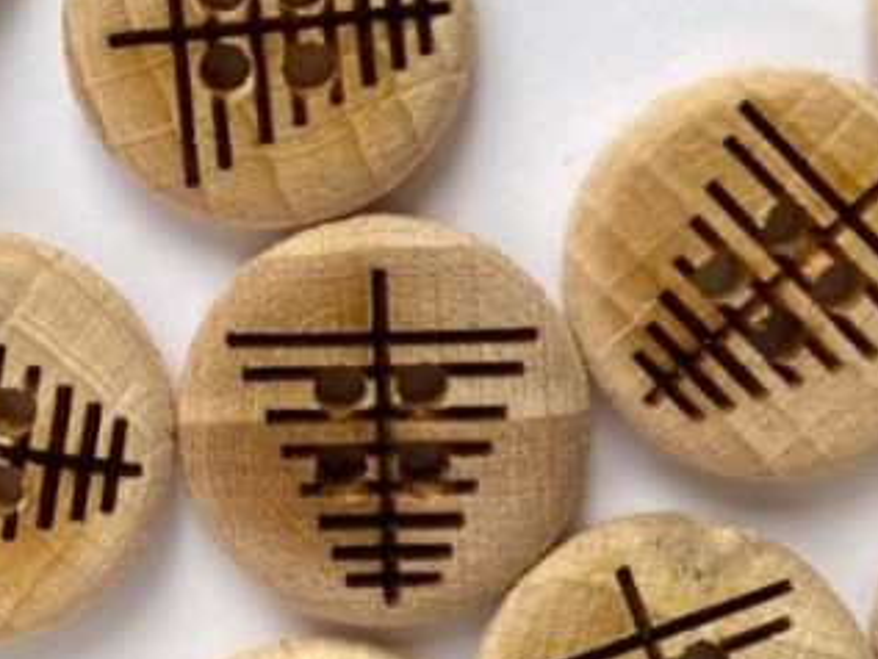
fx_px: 1599
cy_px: -33
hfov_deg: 30.4
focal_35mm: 63
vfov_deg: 22.2
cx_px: 280
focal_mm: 4.25
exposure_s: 1/163
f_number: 1.8
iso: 32
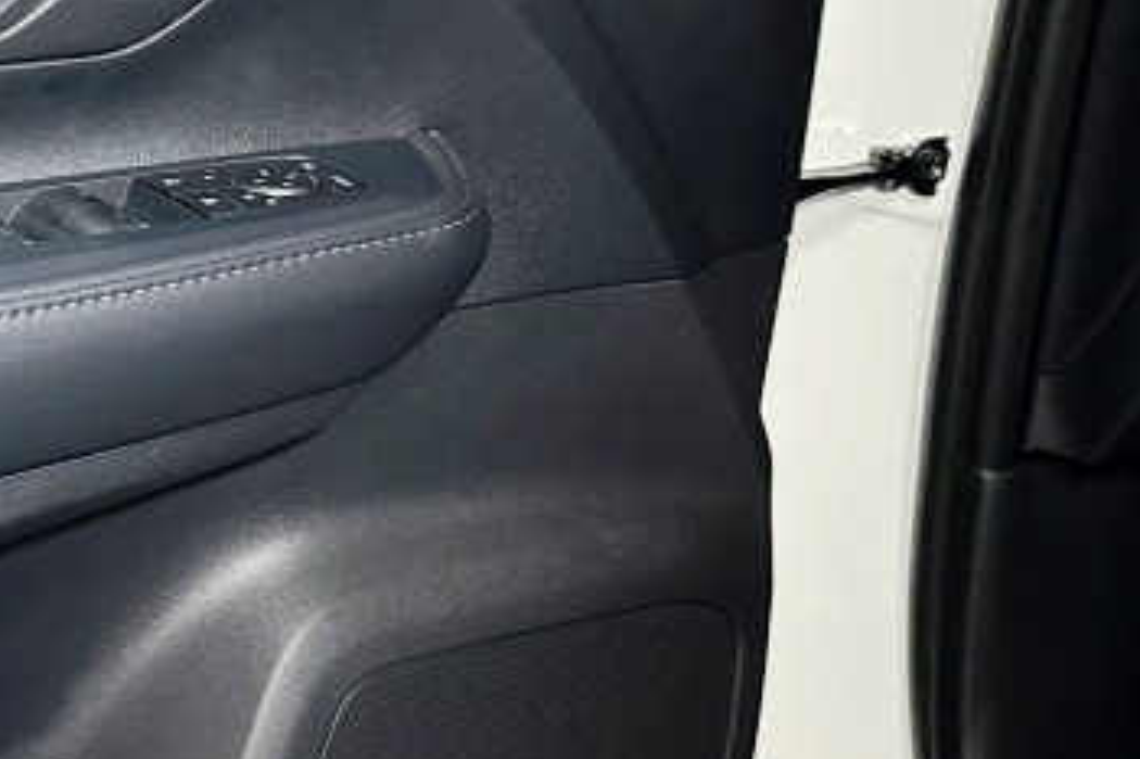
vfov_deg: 18.6
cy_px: 283
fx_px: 2310
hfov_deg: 23.2
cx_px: -498
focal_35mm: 73
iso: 400
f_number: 1.78
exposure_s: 1/60
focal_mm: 6.86
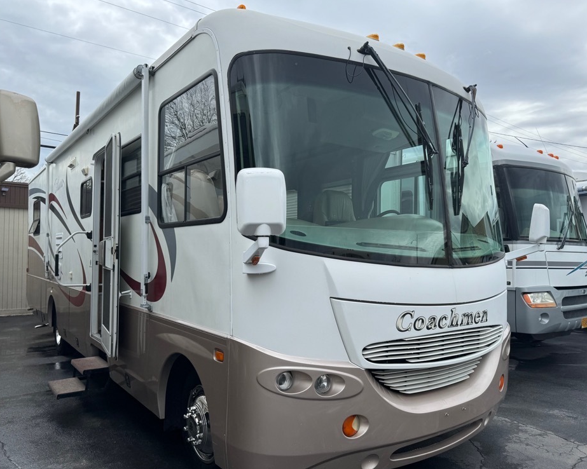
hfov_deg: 66.0
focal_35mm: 26
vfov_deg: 54.9
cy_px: 241
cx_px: 296
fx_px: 452
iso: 80
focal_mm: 6.86
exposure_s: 1/2710
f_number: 1.78
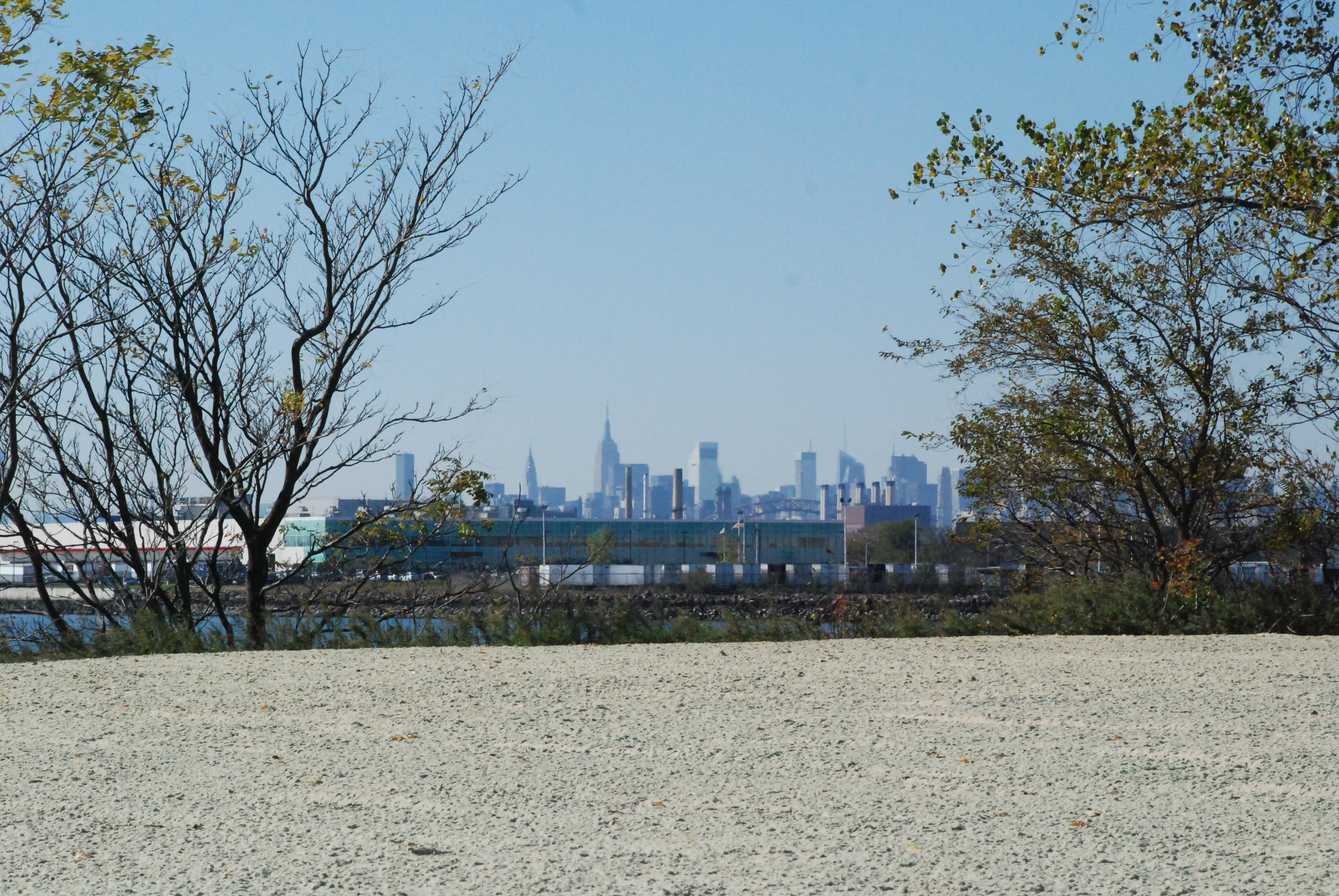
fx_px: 5047
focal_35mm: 136
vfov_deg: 10.1
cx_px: 648
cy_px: 450
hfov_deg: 15.1
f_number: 13
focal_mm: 85
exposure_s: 1/2000
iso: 1600
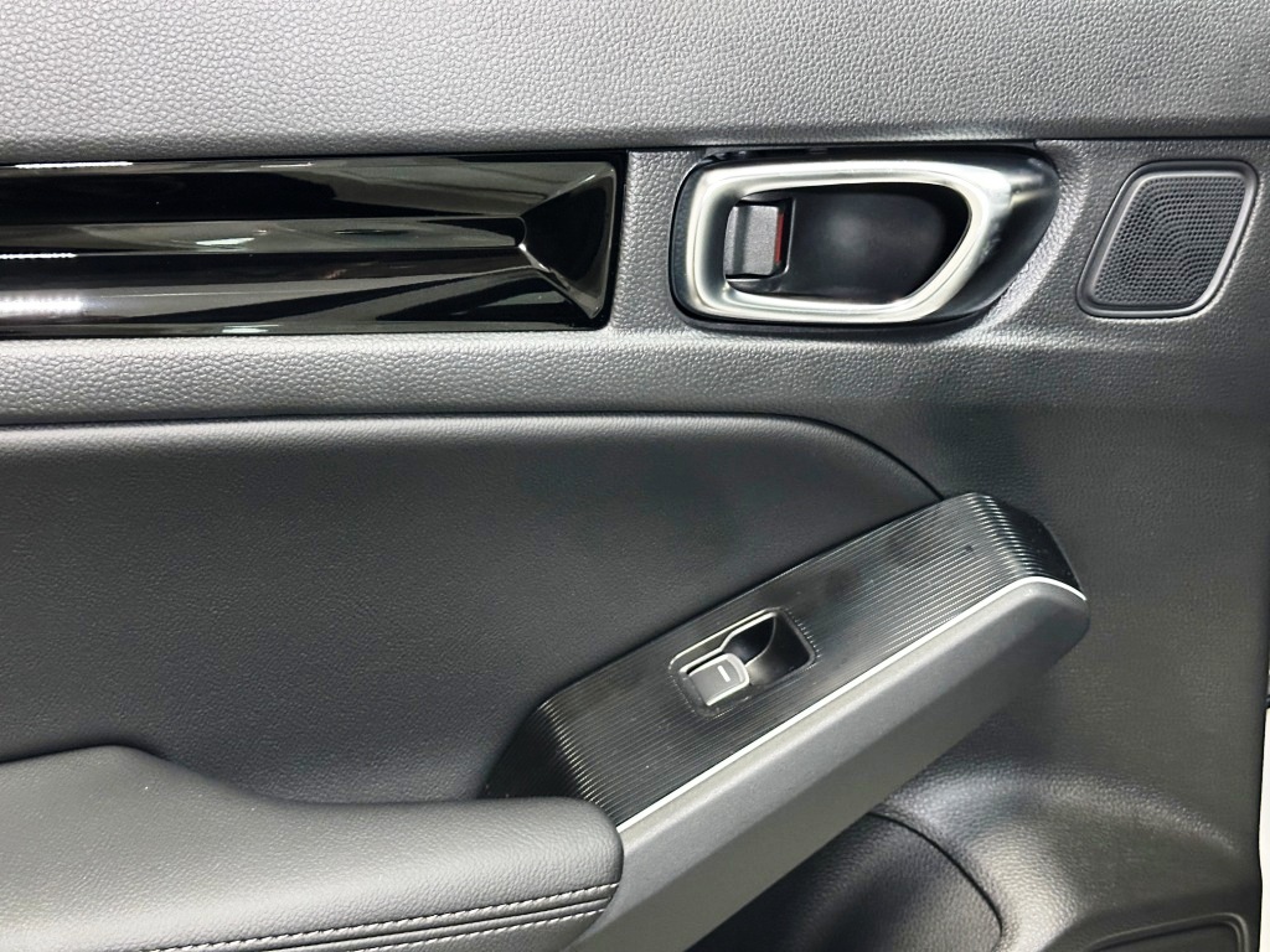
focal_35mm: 48
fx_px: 1761
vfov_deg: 30.3
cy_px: 476
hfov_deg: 39.7
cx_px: 635
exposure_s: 1/30
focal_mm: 6.86
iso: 640
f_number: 1.78
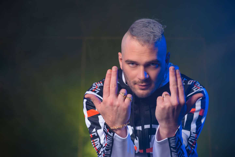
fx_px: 392
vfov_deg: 22.6
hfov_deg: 33.4
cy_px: 78
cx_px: 118
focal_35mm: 60
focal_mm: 60
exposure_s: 1/60
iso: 100
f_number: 4.5
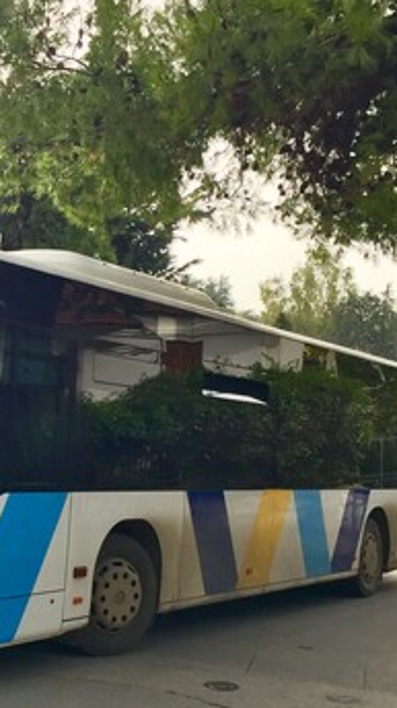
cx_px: -75
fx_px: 1050
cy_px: 406
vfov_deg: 37.2
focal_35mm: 56
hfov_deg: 20.1
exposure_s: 1/565
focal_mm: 4.15
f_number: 2.2
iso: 32
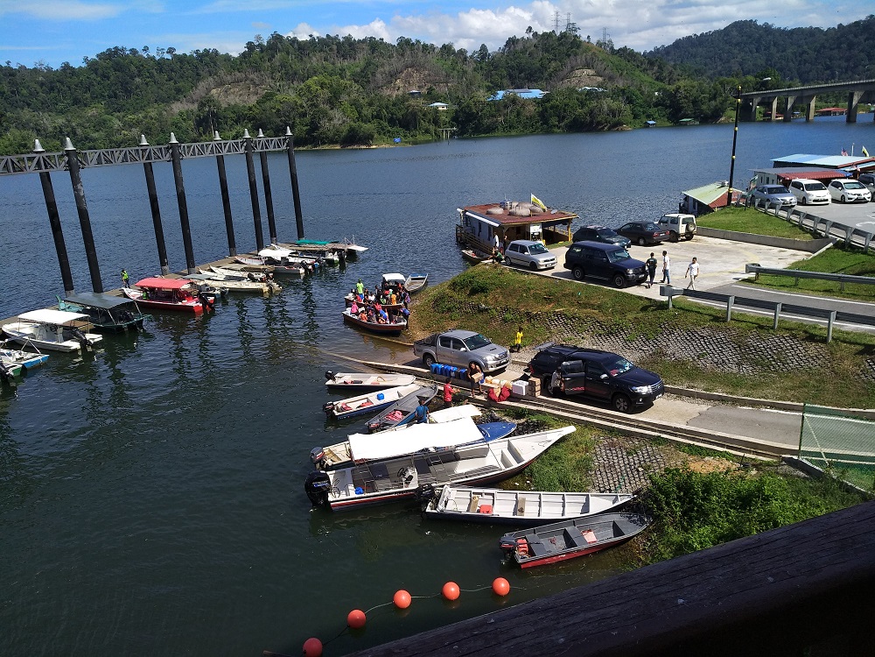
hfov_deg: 76.4
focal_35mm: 22
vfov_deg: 61.1
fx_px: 556
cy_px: 328
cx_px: 438
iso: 125
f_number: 2.2
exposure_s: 1/1254
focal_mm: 3.81
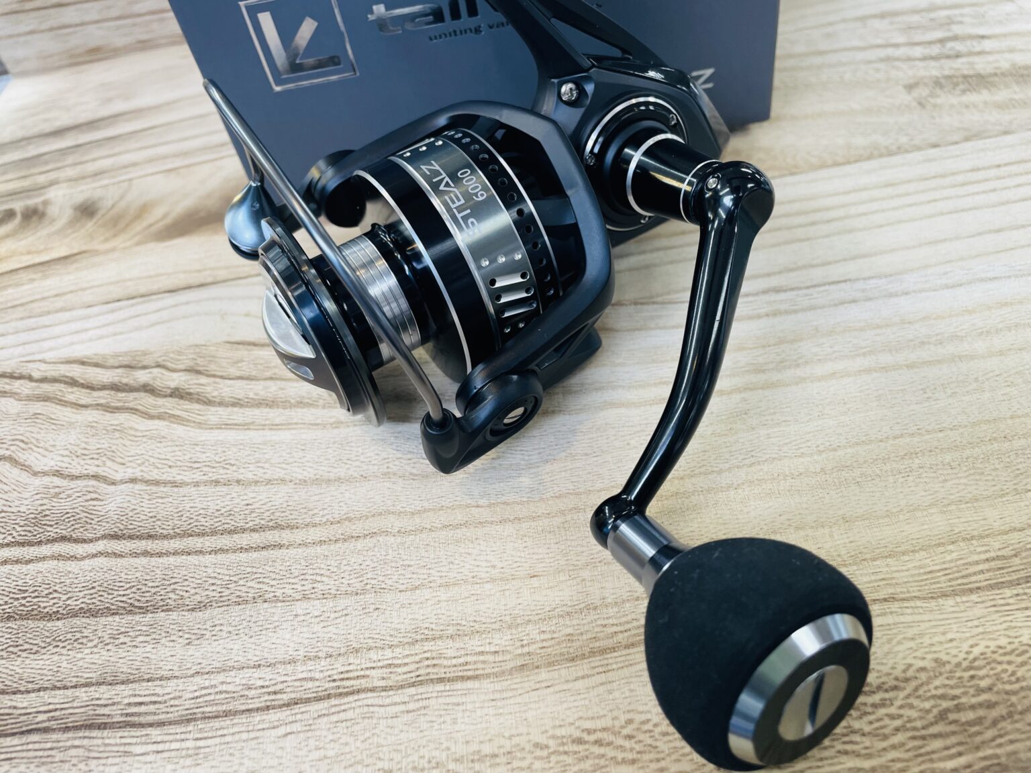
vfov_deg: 53.1
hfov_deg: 67.3
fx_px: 774
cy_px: 386
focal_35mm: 26
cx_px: 516
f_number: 1.6
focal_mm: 4.2
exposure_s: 1/100
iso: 100
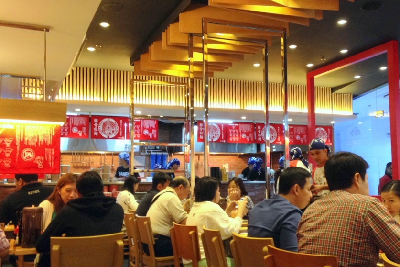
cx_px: 204
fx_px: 467
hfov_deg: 46.4
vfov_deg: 31.9
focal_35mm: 42
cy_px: 143
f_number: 2.4
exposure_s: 1/20
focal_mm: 4.12
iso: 200
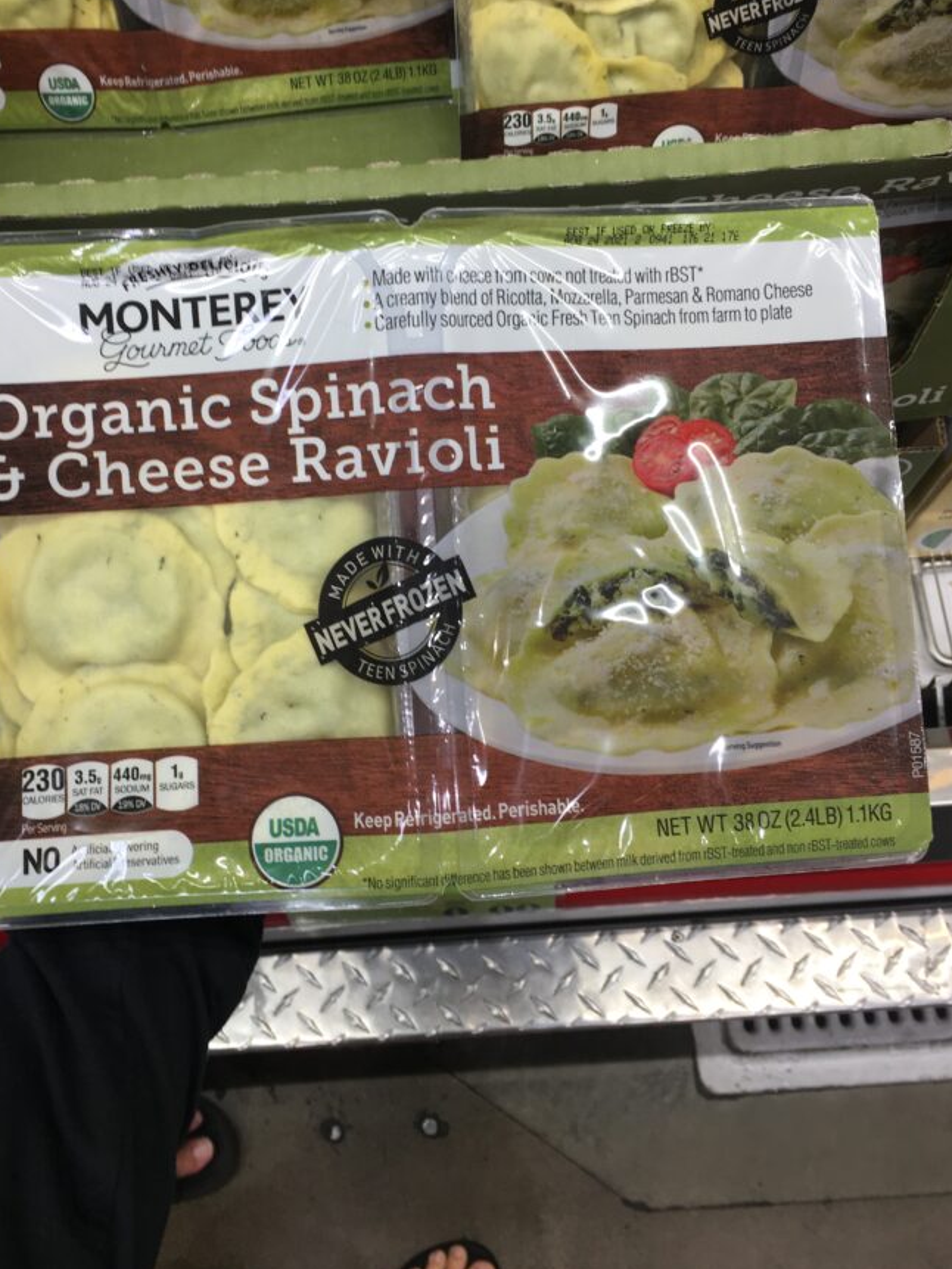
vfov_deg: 55.2
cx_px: 435
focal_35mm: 33
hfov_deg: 42.9
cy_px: 572
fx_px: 1210
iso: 32
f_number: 2.2
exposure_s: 1/50
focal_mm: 4.15
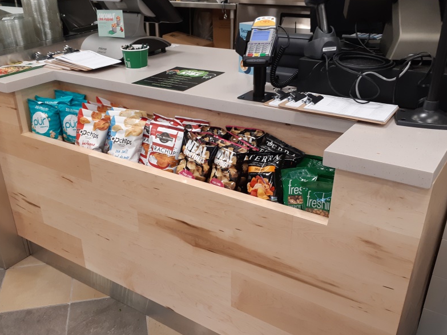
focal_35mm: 34
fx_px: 439
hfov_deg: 53.8
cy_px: 193
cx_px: 194
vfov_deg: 41.7
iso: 100
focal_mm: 3.93
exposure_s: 1/60
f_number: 1.7
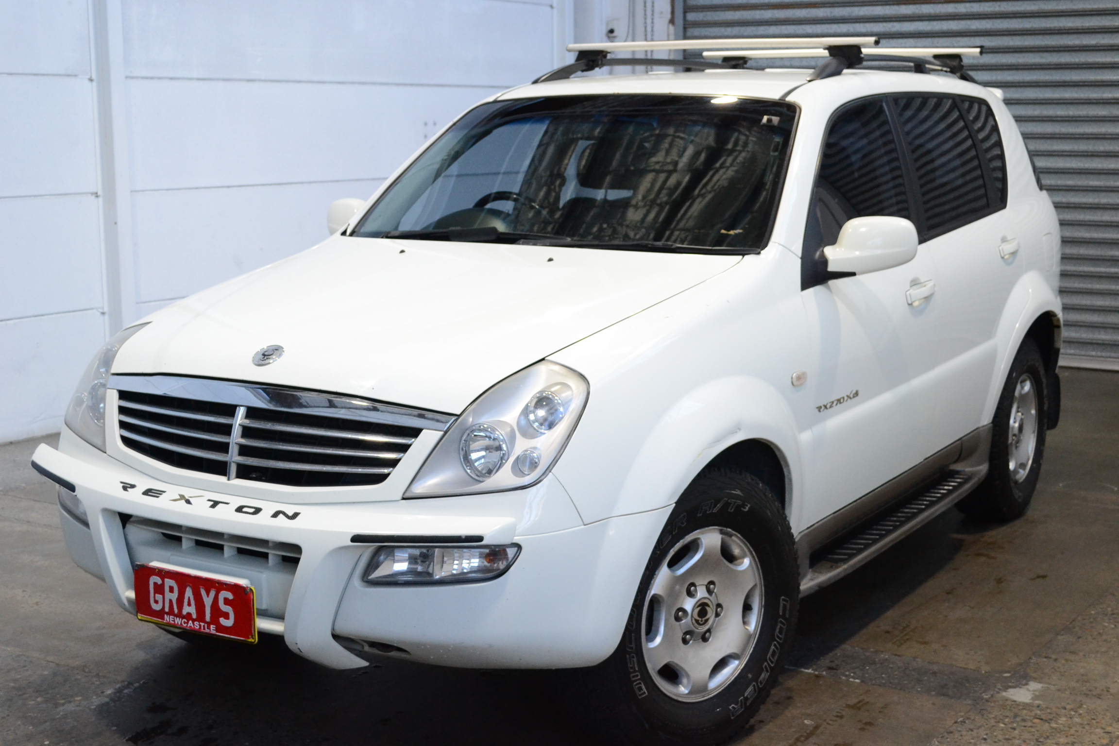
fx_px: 1492
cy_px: 373
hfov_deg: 41.1
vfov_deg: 28.1
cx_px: 560
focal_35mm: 48
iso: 1600
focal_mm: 32
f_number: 4.8
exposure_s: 1/200
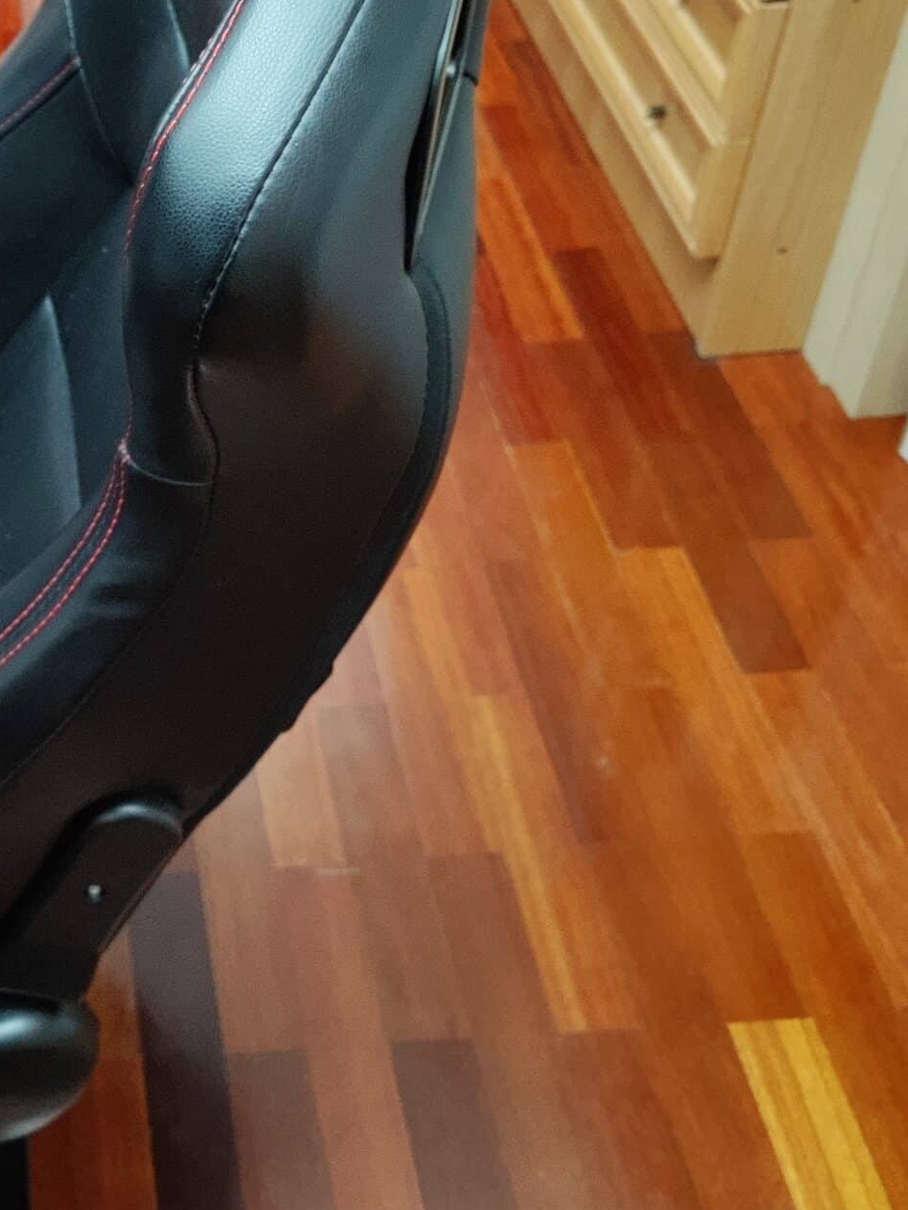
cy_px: 357
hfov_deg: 28.8
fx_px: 1644
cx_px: -18
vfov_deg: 39.7
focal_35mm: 47
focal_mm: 5.4
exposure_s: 1/33.3
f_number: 1.8
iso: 1132
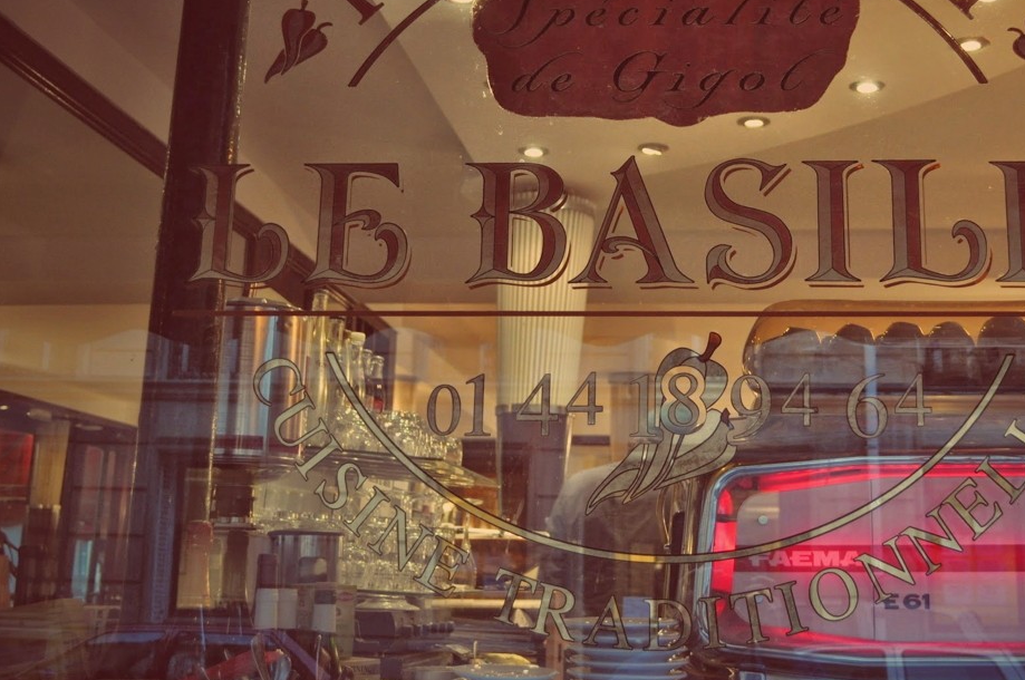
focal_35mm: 47
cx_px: 665
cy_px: 258
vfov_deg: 28.5
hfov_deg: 41.5
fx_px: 1336
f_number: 4
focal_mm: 24
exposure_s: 1/20
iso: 800
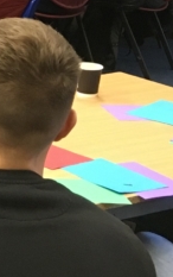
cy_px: -10
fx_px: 1024
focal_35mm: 136
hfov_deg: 8.2
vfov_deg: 15.0
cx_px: -351
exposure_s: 1/33
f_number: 2.2
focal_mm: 4.15
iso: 160
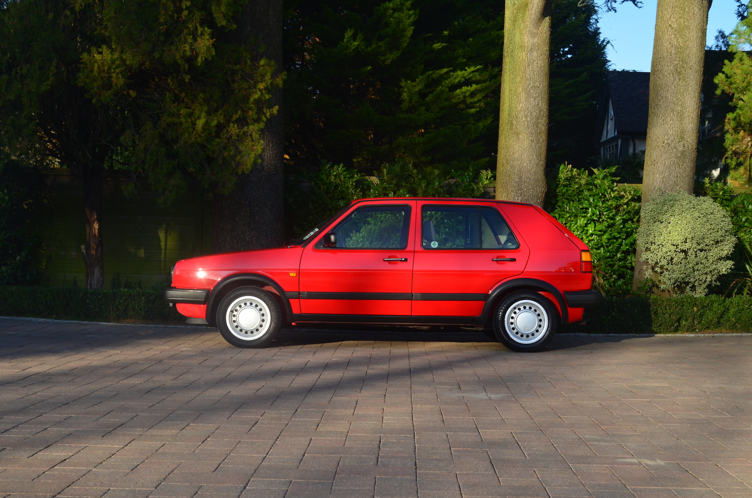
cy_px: 249
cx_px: 376
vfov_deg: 23.7
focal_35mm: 57
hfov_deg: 35.1
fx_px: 1188
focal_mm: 38
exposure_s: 1/250
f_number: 10
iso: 400
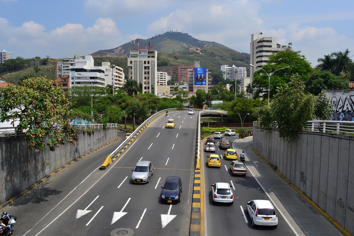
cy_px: 118
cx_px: 177
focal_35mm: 30
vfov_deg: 43.6
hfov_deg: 61.9
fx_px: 295
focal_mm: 20
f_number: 10
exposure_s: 1/200
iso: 100
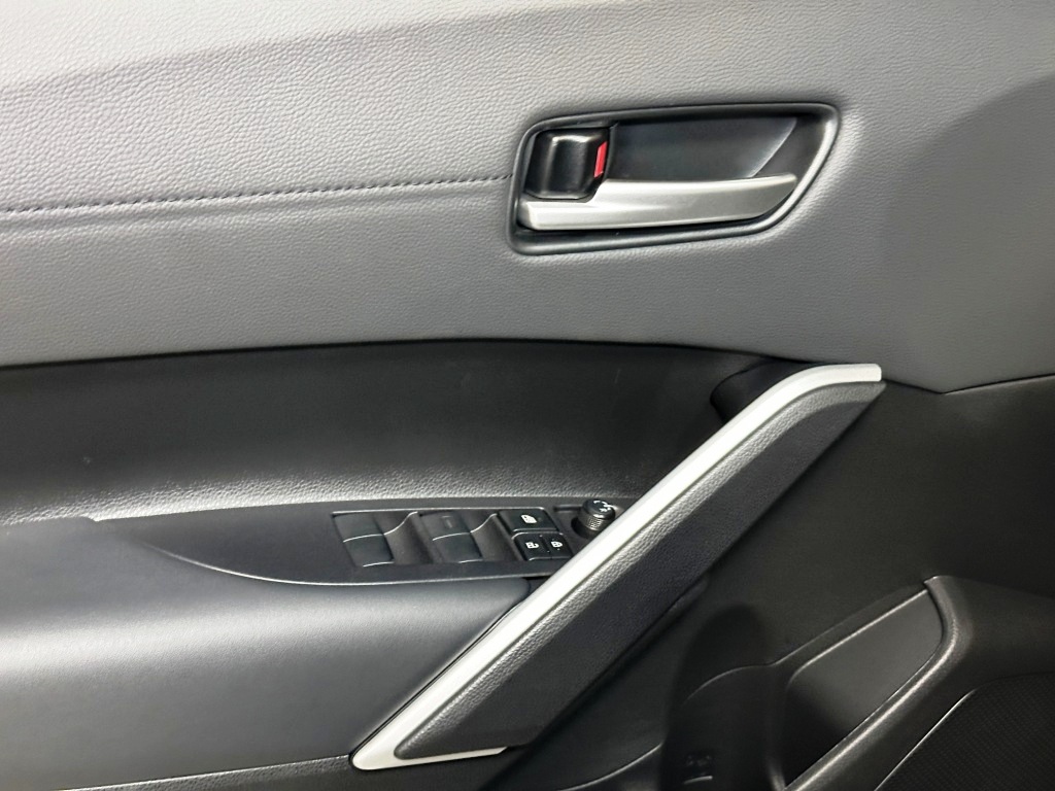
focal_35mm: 48
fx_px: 1463
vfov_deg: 30.3
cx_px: 528
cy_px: 396
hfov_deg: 39.7
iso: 640
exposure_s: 1/30
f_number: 1.78
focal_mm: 6.86
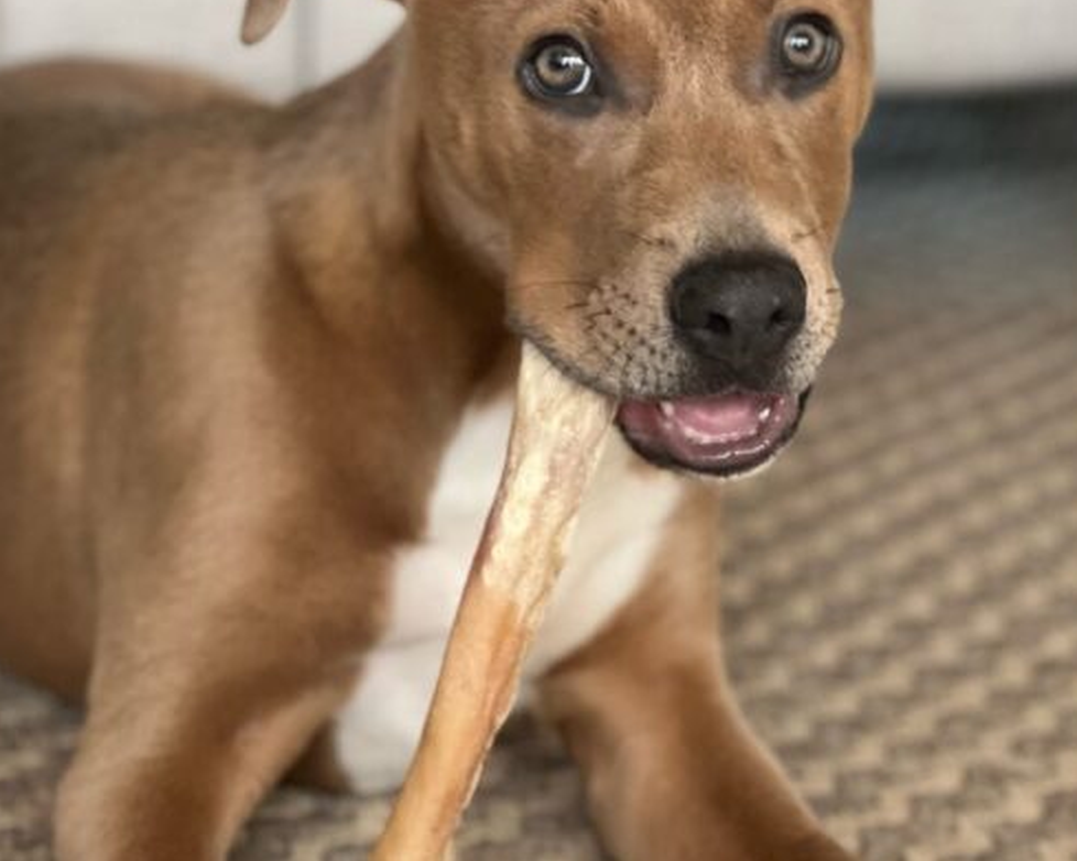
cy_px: 209
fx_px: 3920
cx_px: 509
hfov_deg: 15.6
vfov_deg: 12.5
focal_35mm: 123
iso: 400
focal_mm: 9
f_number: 2.8
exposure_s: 1/40
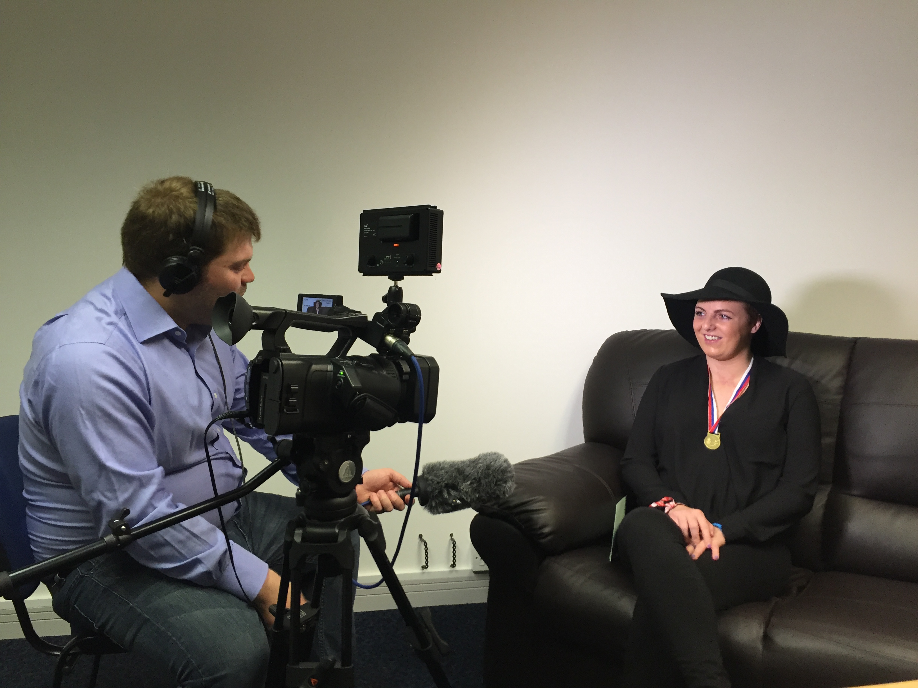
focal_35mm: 29
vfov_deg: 48.2
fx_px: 769
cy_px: 344
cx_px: 459
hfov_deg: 61.7
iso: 64
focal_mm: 4.15
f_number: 2.2
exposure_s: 1/33
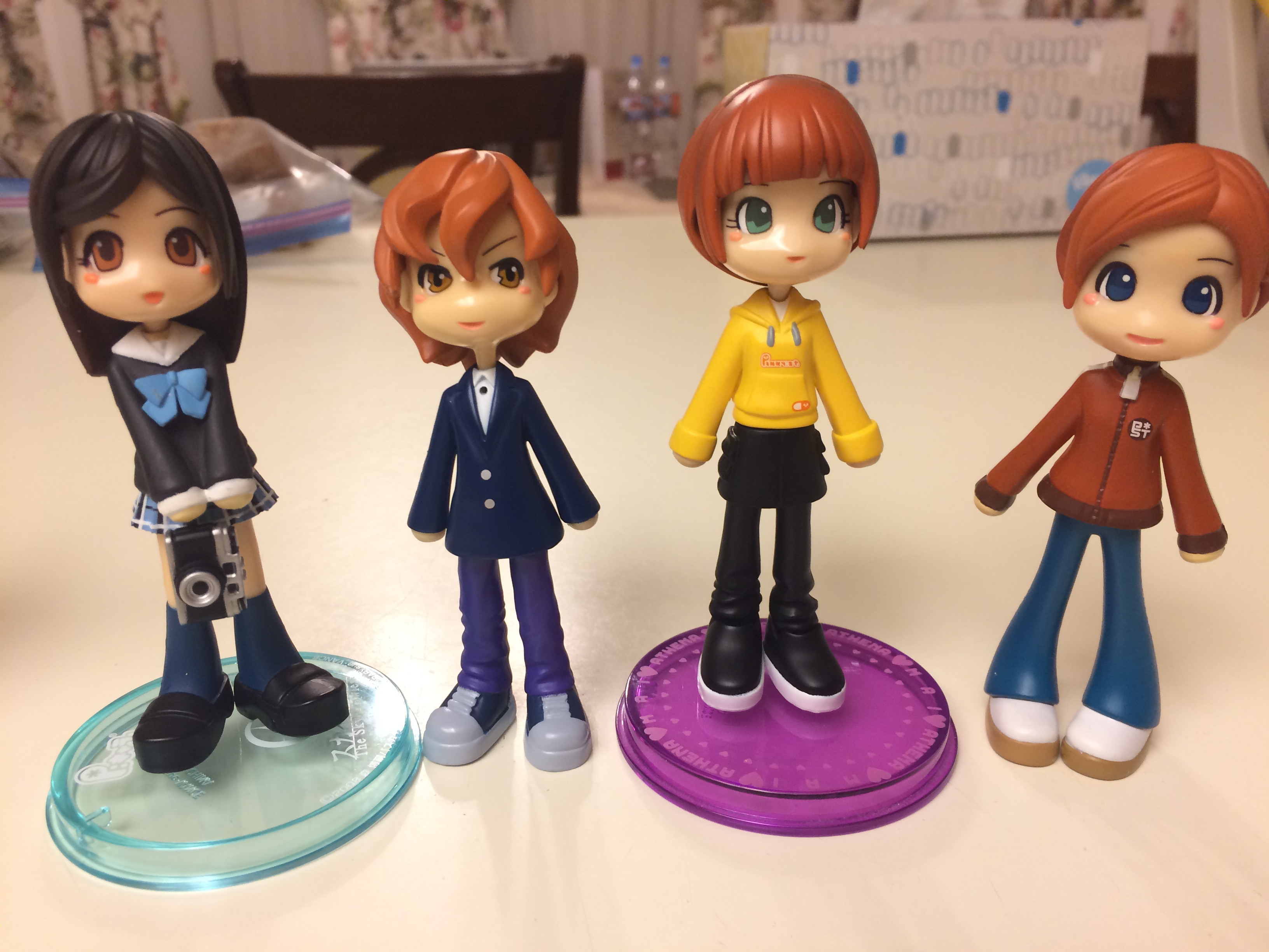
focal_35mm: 29
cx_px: 634
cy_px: 476
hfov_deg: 61.7
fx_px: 1063
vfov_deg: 48.2
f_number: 2.2
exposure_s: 1/30
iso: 80
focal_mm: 4.15
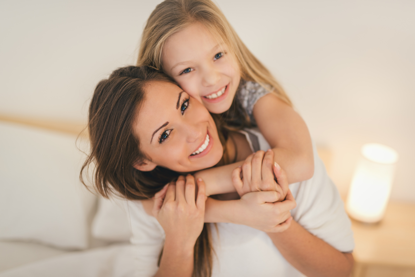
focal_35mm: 50
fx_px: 577
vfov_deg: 27.0
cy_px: 138
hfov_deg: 39.6
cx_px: 208
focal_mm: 50
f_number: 1.4
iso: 200
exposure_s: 1/80
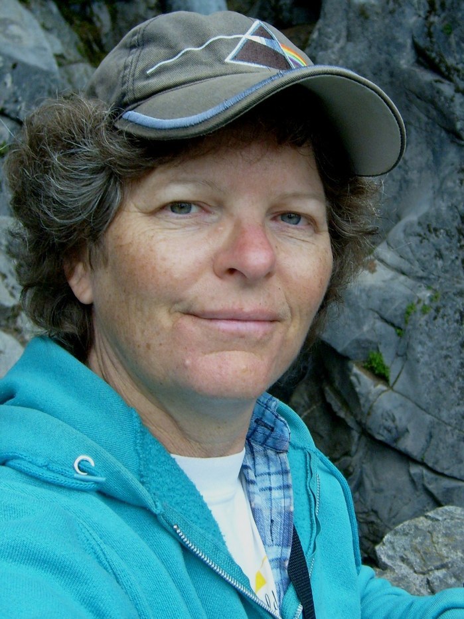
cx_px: 232
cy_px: 310
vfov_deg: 52.6
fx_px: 626
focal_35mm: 35
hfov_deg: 40.7
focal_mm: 5.8
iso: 100
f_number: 2.8
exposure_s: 1/90
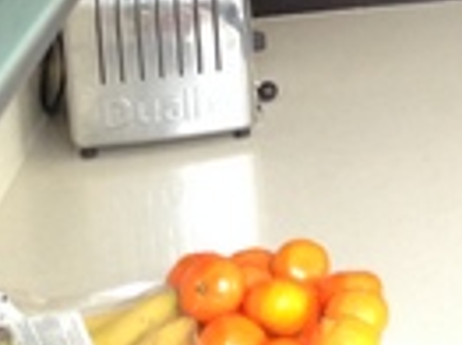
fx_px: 1613
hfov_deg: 14.6
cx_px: 783
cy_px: -134
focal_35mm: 121
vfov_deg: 11.8
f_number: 2.4
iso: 160
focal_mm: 4.12
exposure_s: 1/20
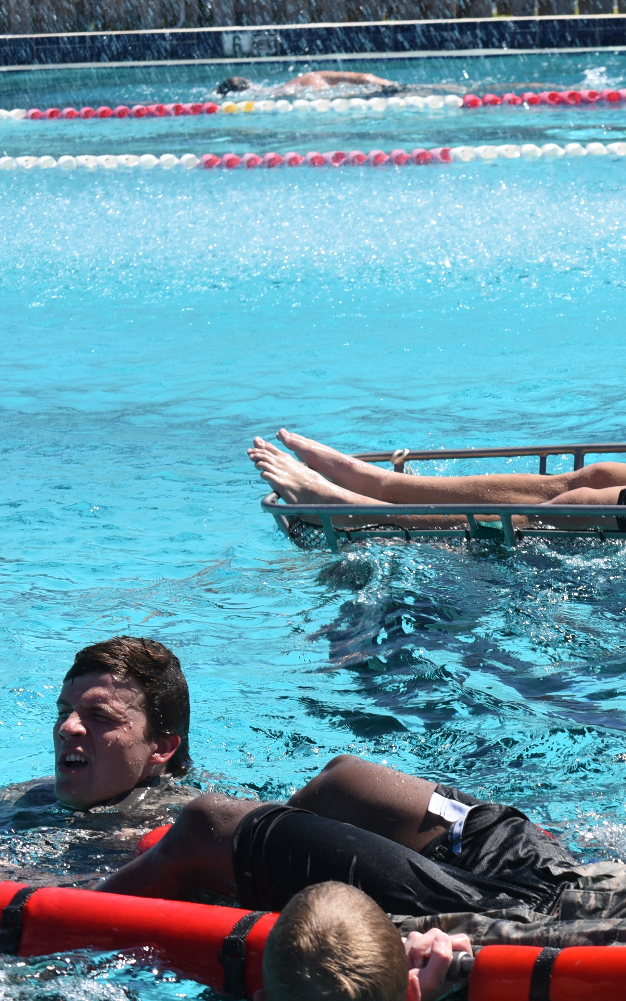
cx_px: 979
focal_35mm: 157
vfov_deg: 13.3
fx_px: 4286
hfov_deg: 8.2
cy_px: 591
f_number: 10
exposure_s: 1/250
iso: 100
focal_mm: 70
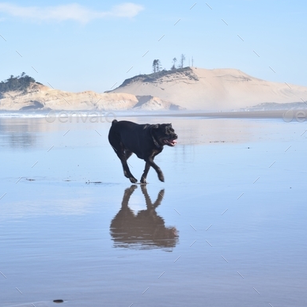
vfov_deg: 16.3
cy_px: 153
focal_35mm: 107
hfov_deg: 16.3
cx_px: 197
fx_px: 1070
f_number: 5.6
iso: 100
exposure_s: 1/320
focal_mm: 55
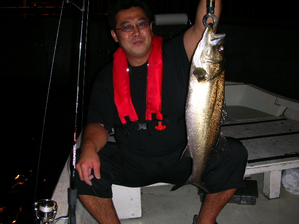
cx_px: 150
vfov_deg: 40.7
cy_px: 112
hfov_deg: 52.6
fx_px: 302
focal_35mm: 35
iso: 50
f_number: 3
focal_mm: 5.8
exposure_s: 1/60.1
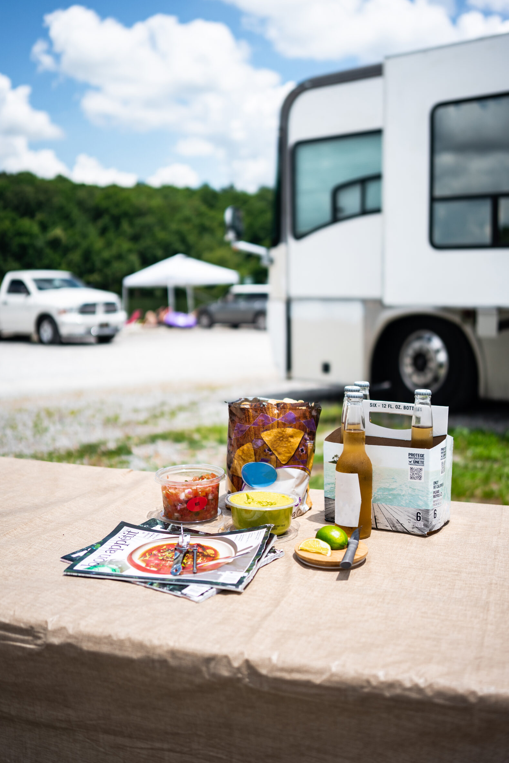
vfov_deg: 50.7
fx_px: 806
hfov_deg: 35.0
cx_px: 245
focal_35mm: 38
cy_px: 359
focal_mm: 35
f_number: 2
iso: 50
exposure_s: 1/2500
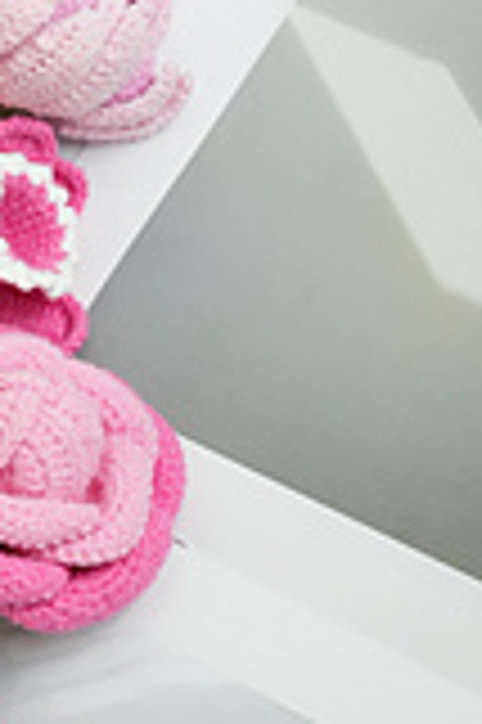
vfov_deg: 10.3
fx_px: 4005
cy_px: 301
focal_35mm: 199
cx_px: -133
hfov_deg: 6.8
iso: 4000
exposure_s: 1/500
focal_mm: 64
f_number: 7.1
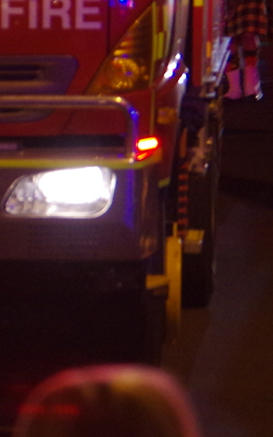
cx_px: -116
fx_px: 3002
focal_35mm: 252
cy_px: -3
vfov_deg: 8.3
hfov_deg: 5.2
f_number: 2.8
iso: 1000
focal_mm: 50
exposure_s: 1/25
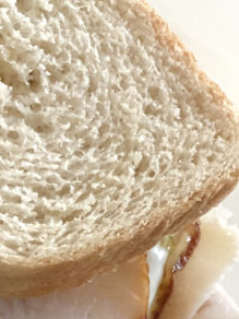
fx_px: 1749
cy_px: 380
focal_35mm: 190
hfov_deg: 7.8
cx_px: -17
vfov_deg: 10.3
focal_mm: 6
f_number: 2
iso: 250
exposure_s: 1/40
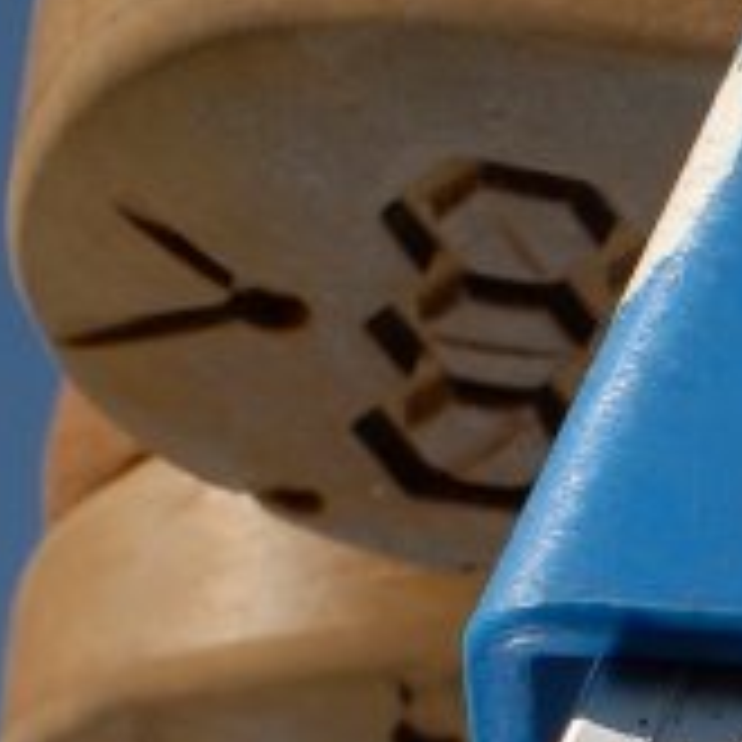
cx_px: 1662
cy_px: 879
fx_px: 7954
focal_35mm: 328
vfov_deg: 5.3
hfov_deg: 5.2
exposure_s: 1/250
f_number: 9
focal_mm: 50
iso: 100
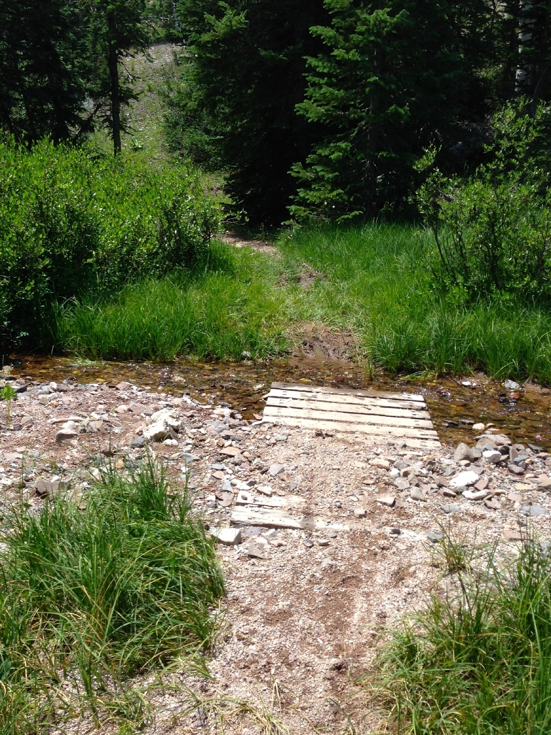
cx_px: 276
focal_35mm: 33
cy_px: 368
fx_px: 701
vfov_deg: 55.4
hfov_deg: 42.9
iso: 50
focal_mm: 4.12
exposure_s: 1/733
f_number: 2.4
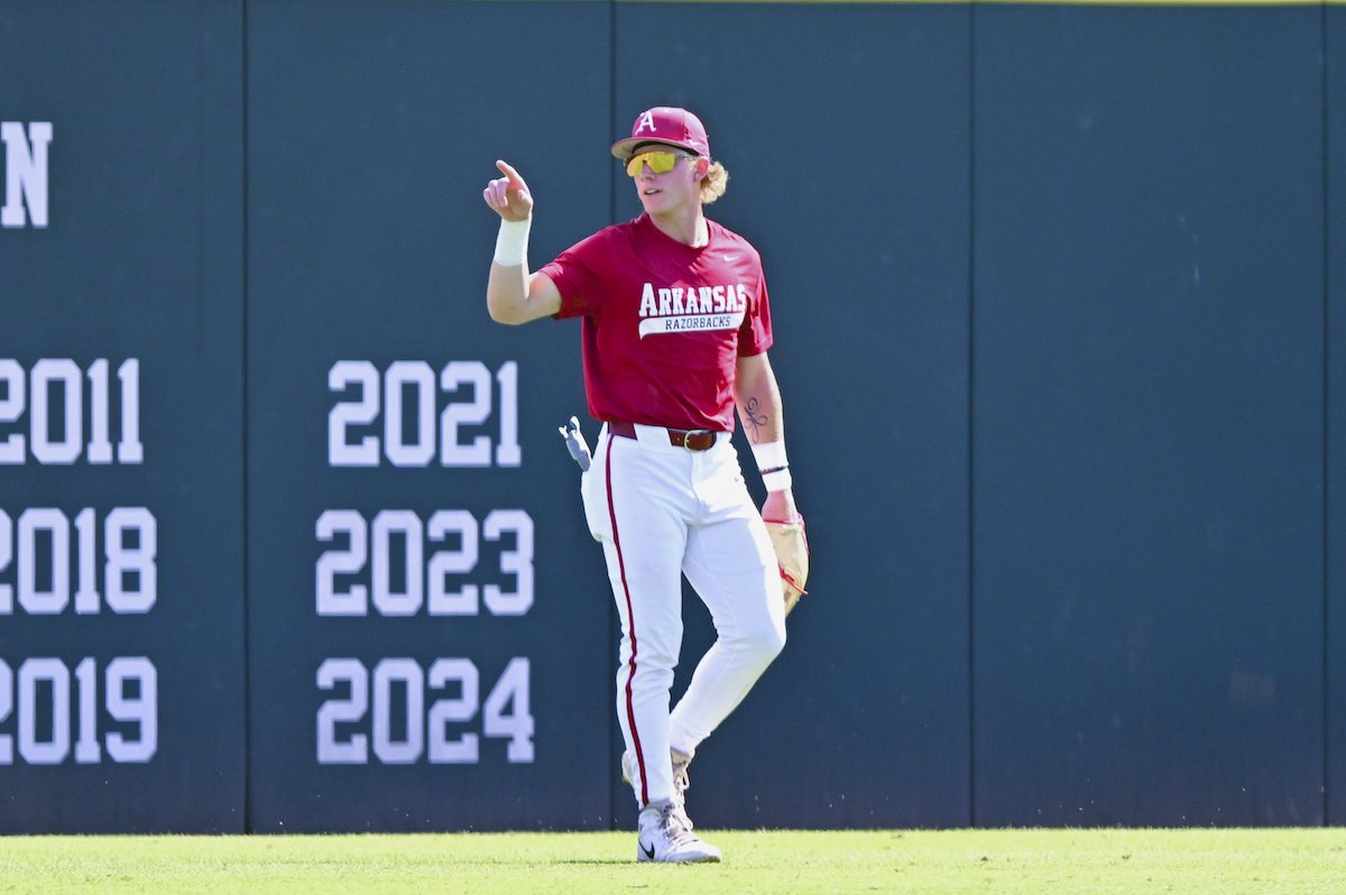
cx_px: 673
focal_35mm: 600
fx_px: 22414
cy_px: 448
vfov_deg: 2.3
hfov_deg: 3.4
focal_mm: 400
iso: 320
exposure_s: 1/2500
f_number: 2.8
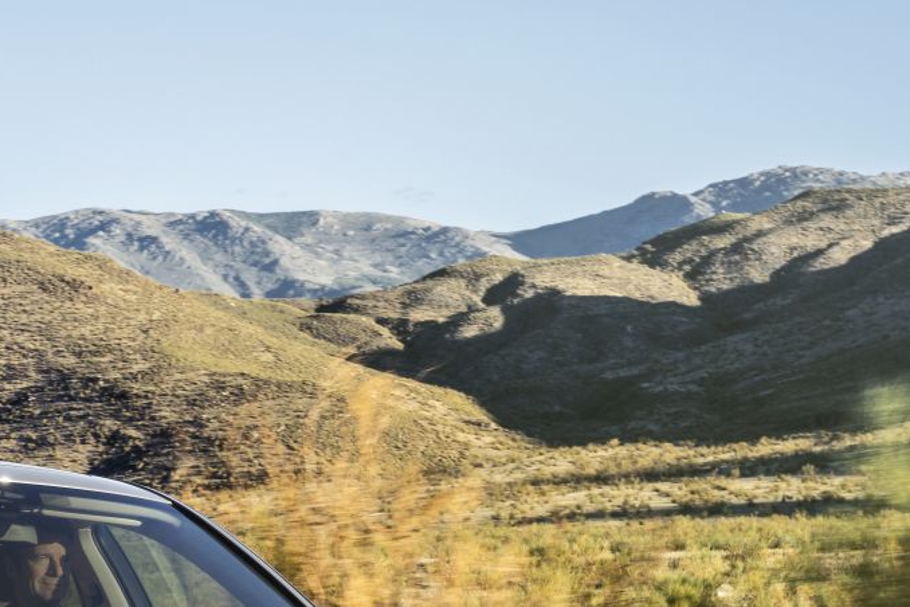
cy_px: 725
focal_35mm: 136
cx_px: -220
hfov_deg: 14.5
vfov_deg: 9.9
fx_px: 3438
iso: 100
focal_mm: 48
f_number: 13
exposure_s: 1/30
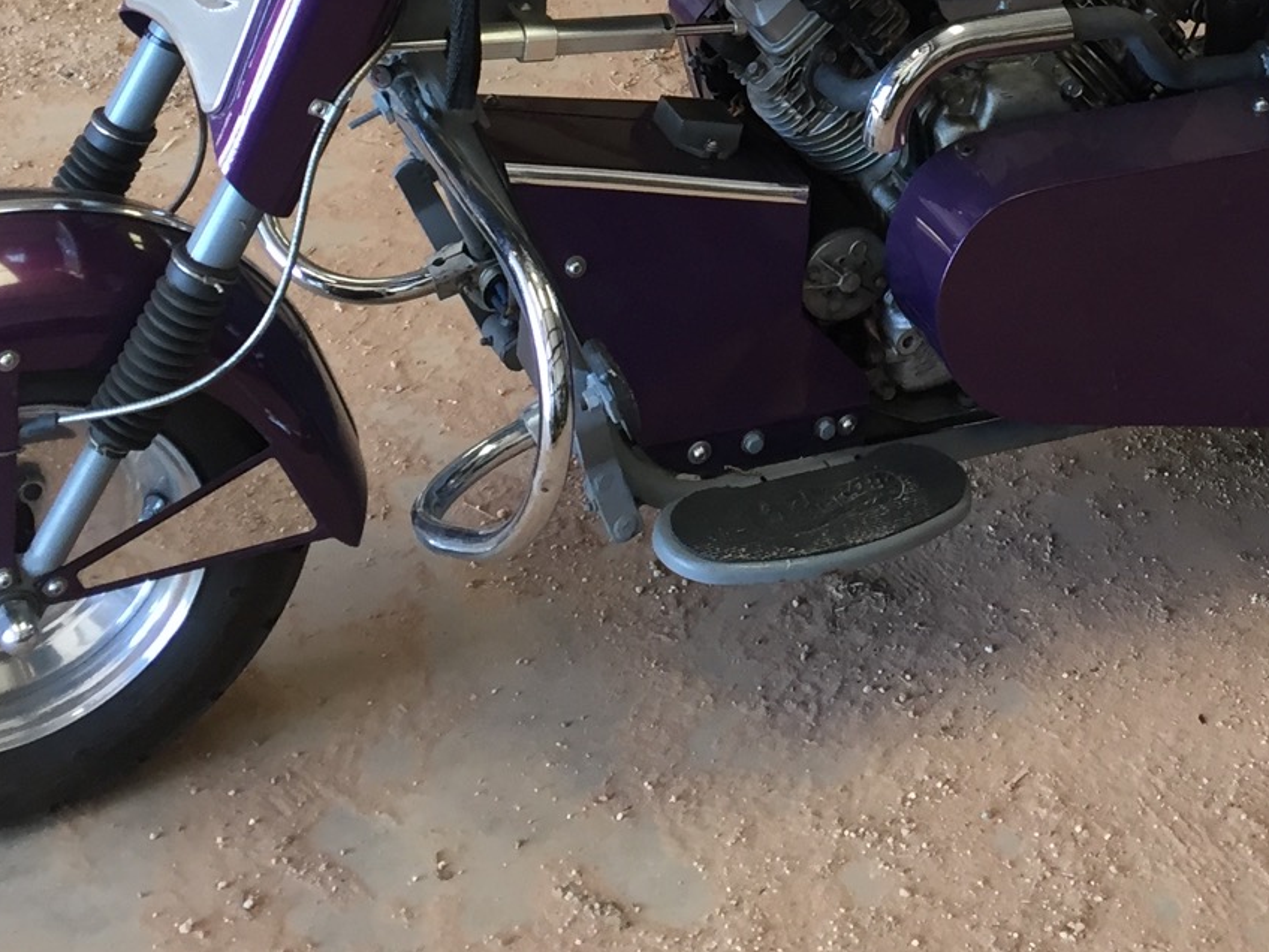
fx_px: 2566
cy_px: -183
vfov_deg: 19.8
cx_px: 977
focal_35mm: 70
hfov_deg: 27.3
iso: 32
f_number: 2.2
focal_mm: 4.15
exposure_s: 1/40
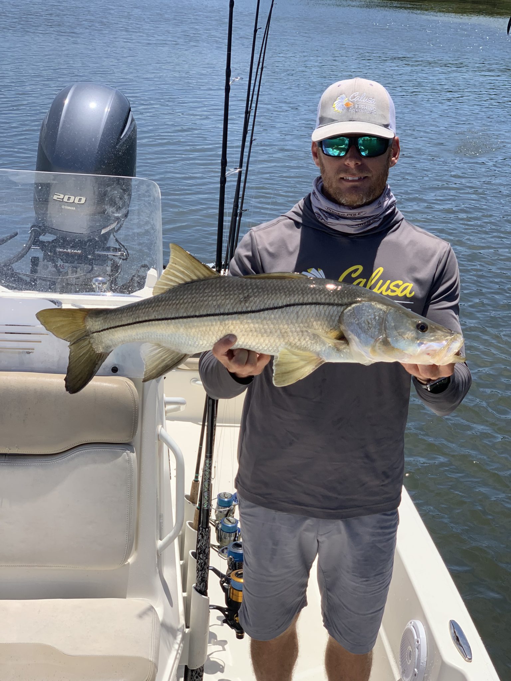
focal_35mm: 52
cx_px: 256
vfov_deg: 36.8
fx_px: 1023
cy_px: 340
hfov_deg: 28.0
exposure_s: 1/1170
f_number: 2.4
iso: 16
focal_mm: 6
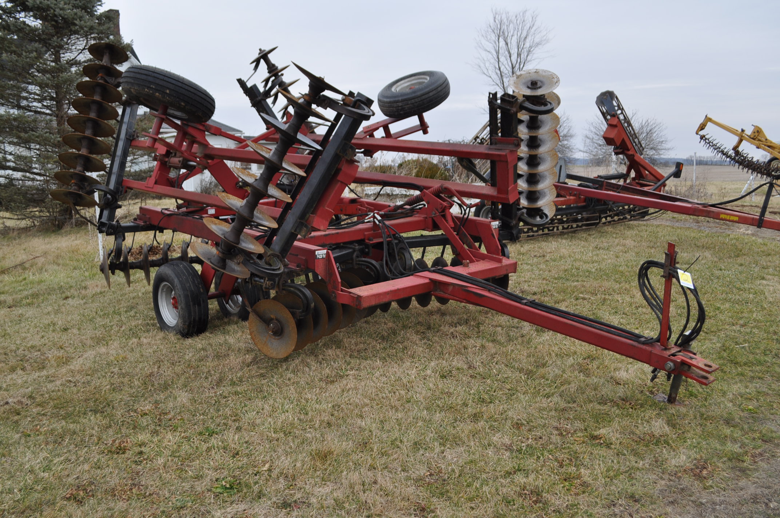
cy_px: 259
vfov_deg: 39.9
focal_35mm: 33
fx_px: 714
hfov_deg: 57.3
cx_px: 390
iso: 200
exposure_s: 1/125
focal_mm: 22
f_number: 5.6
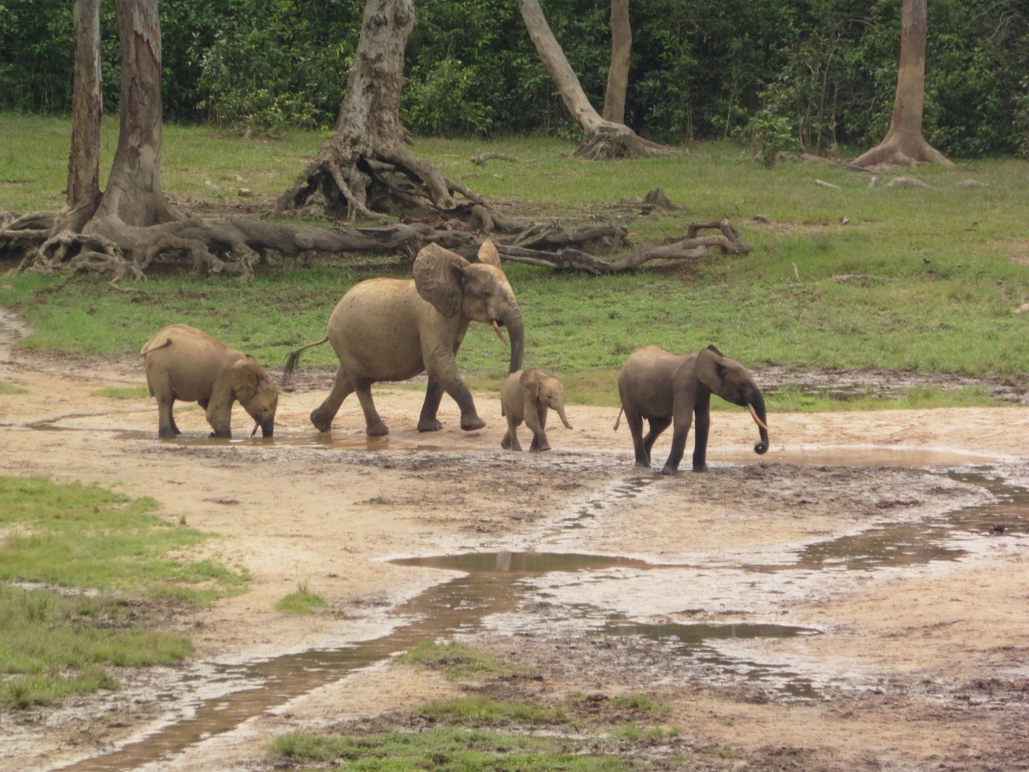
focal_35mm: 434
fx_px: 12901
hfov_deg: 4.6
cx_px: 514
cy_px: 386
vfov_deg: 3.4
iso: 100
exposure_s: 1/160
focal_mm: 77.4
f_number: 6.2
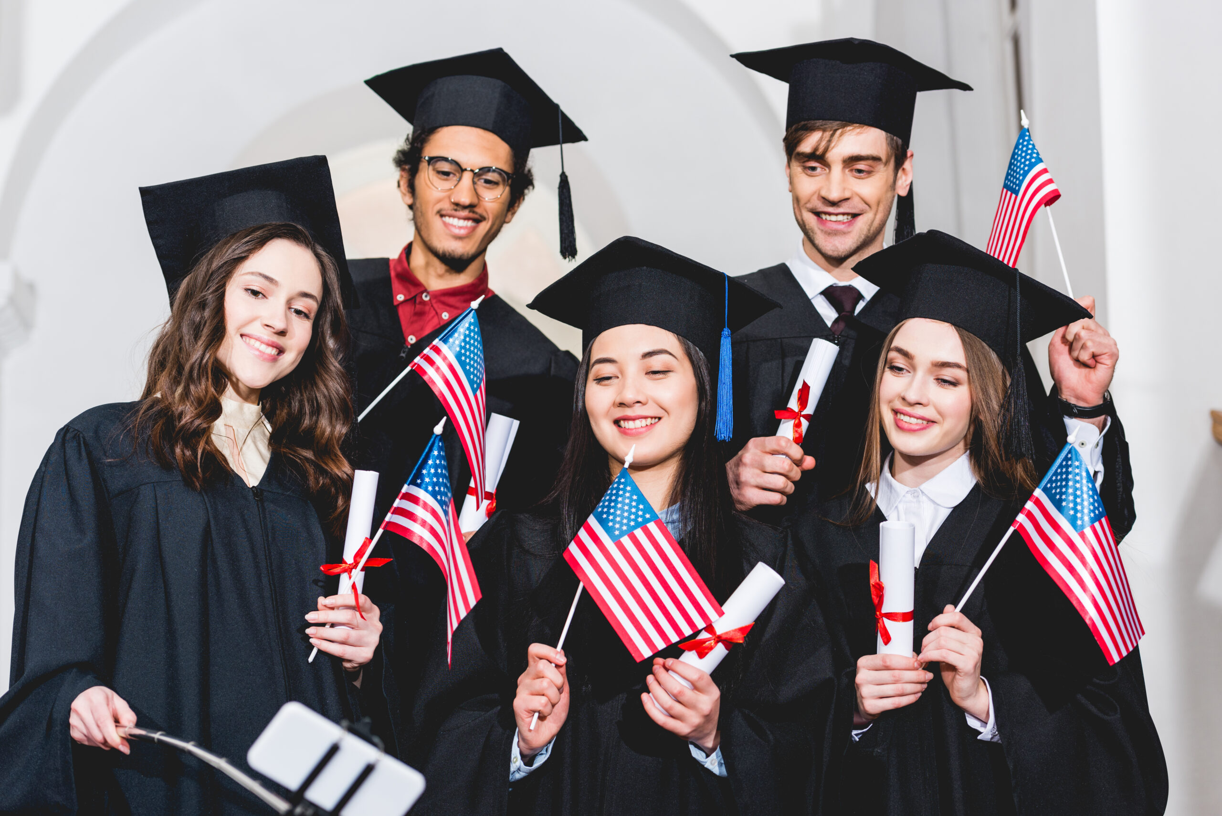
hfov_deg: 26.0
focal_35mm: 78
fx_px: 2649
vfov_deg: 17.5
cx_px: 611
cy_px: 408
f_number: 4.5
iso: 125
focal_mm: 78
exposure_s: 1/160
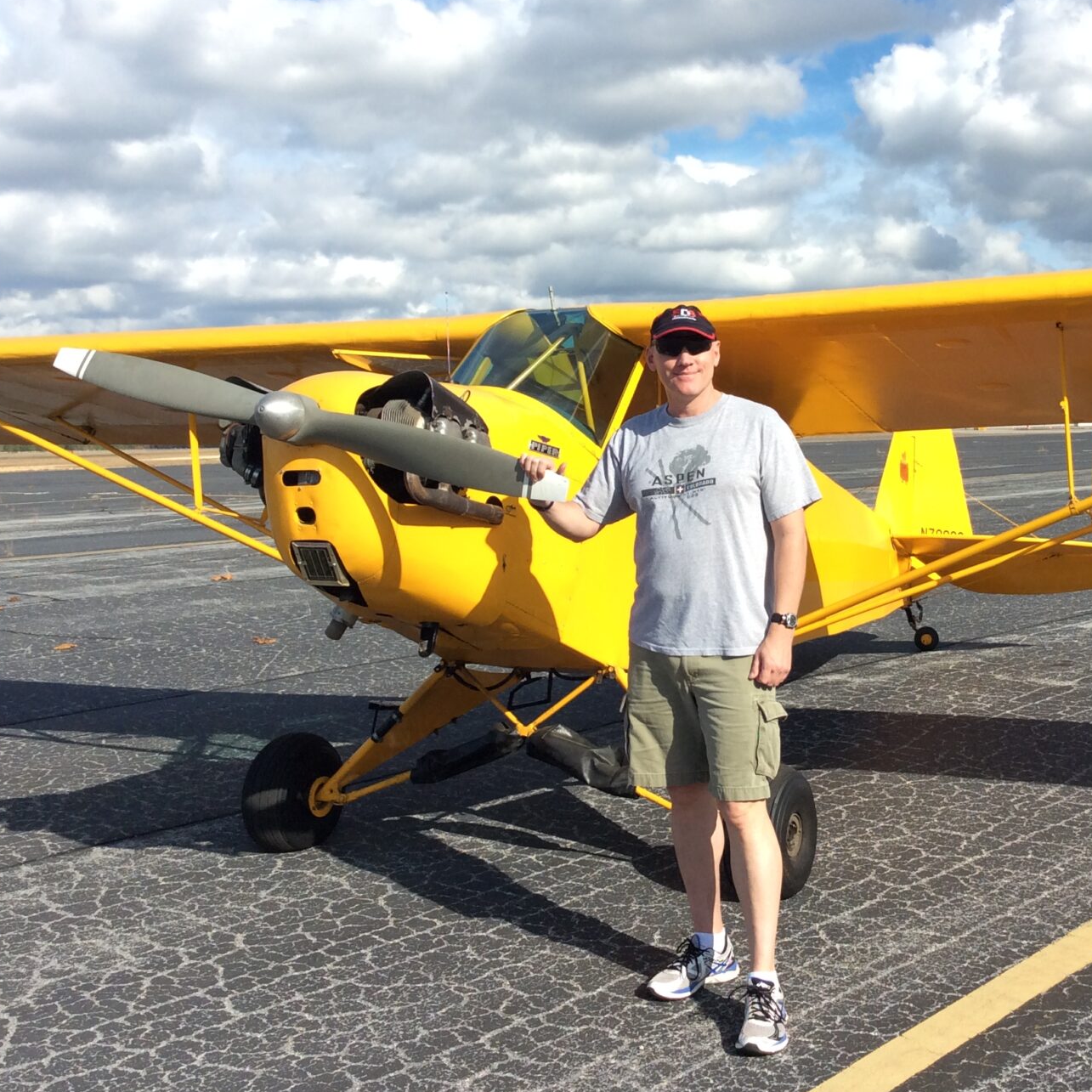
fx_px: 1606
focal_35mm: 45
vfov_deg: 37.5
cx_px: 694
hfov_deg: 37.3
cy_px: 467
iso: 32
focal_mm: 3.3
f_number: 2.4
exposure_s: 1/1192
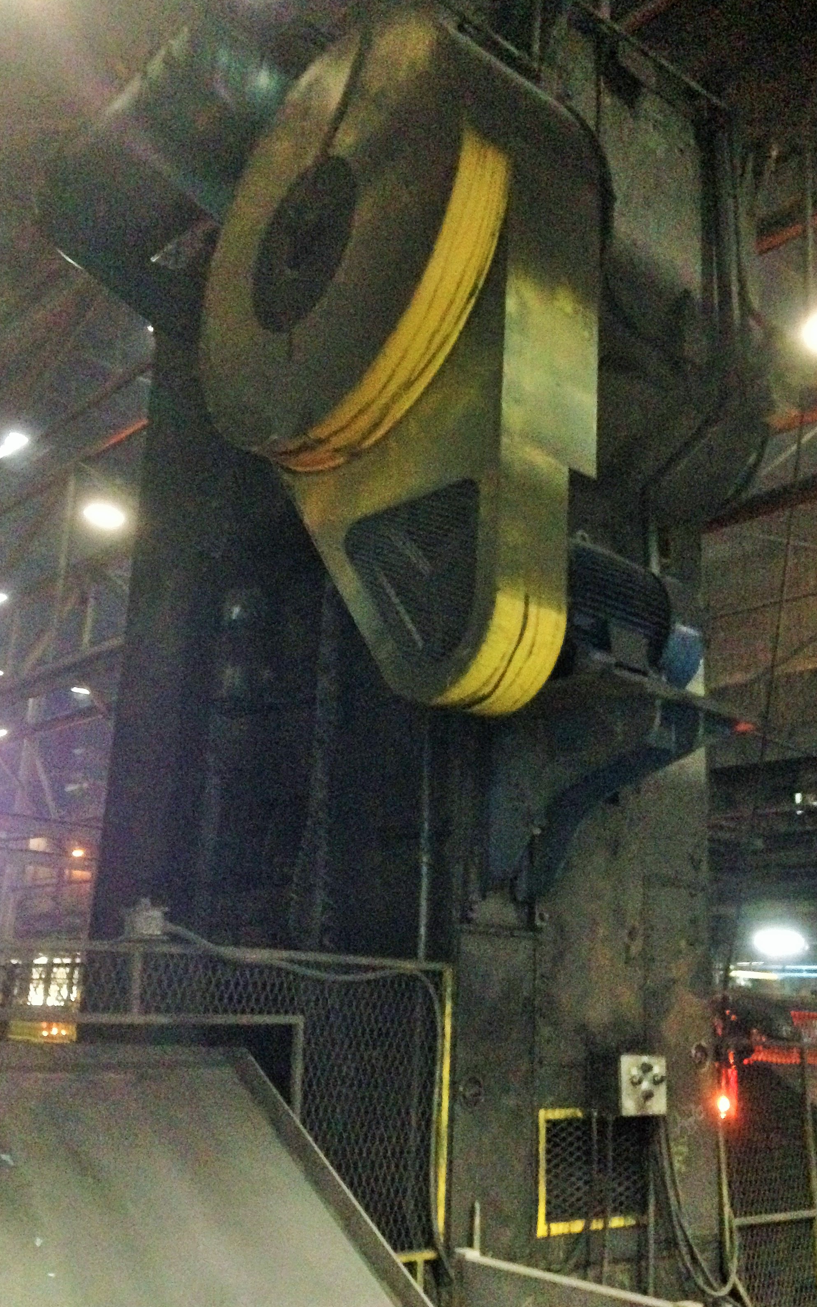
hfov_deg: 35.3
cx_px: 418
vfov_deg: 54.0
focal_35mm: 36
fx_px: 1283
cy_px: 661
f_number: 2.4
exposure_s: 1/16
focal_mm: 4.12
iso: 800
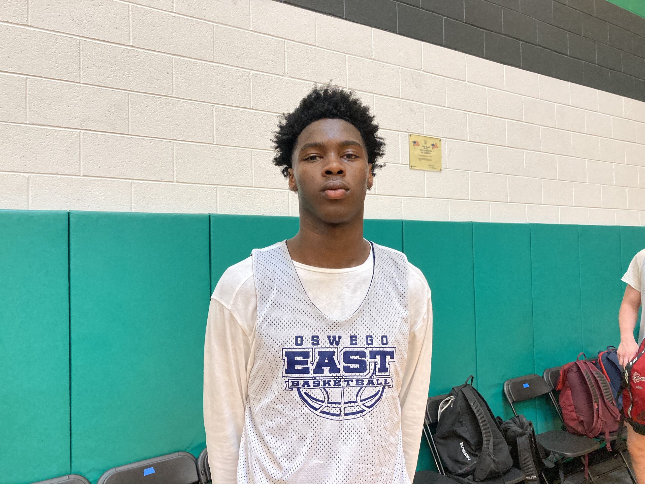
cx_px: 322
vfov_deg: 49.7
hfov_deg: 63.4
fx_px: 522
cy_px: 242
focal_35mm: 28
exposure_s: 1/60
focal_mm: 3.99
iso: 160
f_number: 1.8
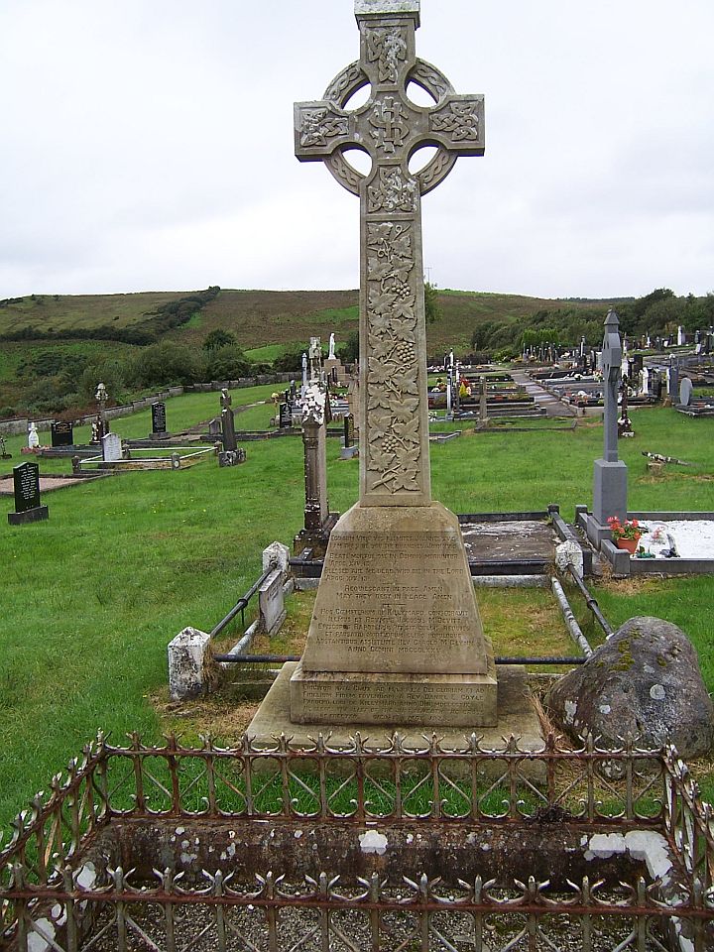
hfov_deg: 42.9
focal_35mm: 33
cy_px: 476
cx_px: 357
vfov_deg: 55.4
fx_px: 908
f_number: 3.4
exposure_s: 1/350
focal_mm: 5.5
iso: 80
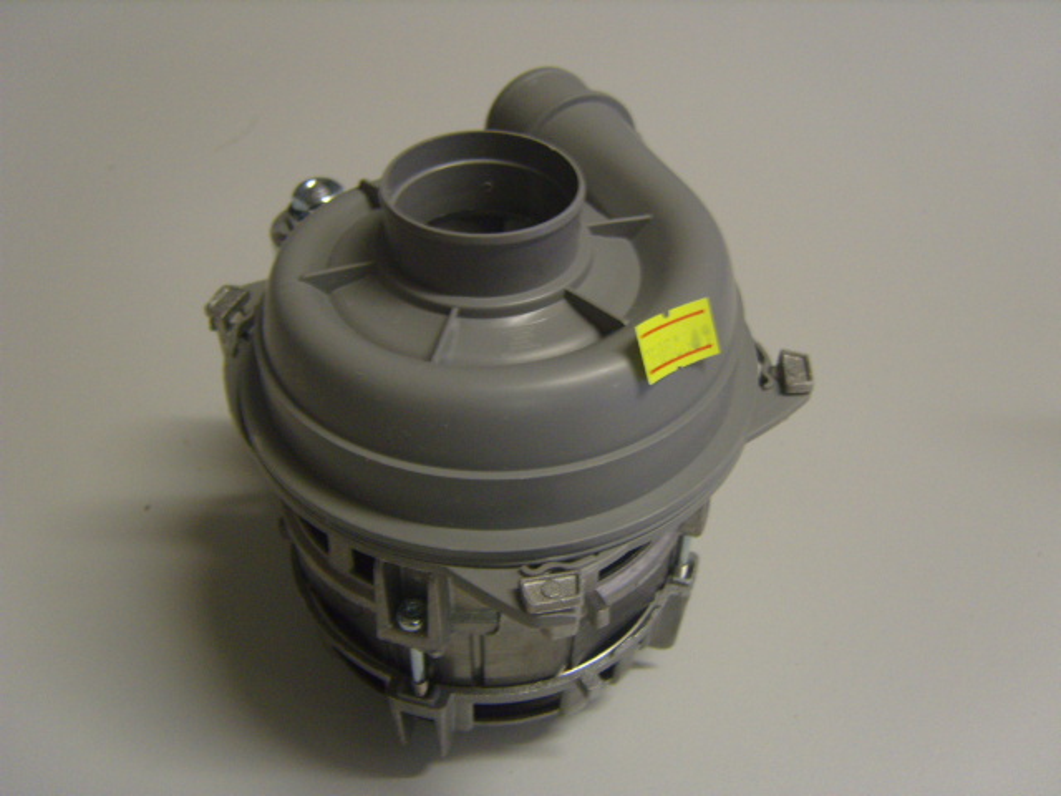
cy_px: 398
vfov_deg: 40.7
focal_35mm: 35
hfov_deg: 52.6
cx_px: 530
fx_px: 1073
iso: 200
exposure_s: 1/30
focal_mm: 7.4
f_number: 2.8
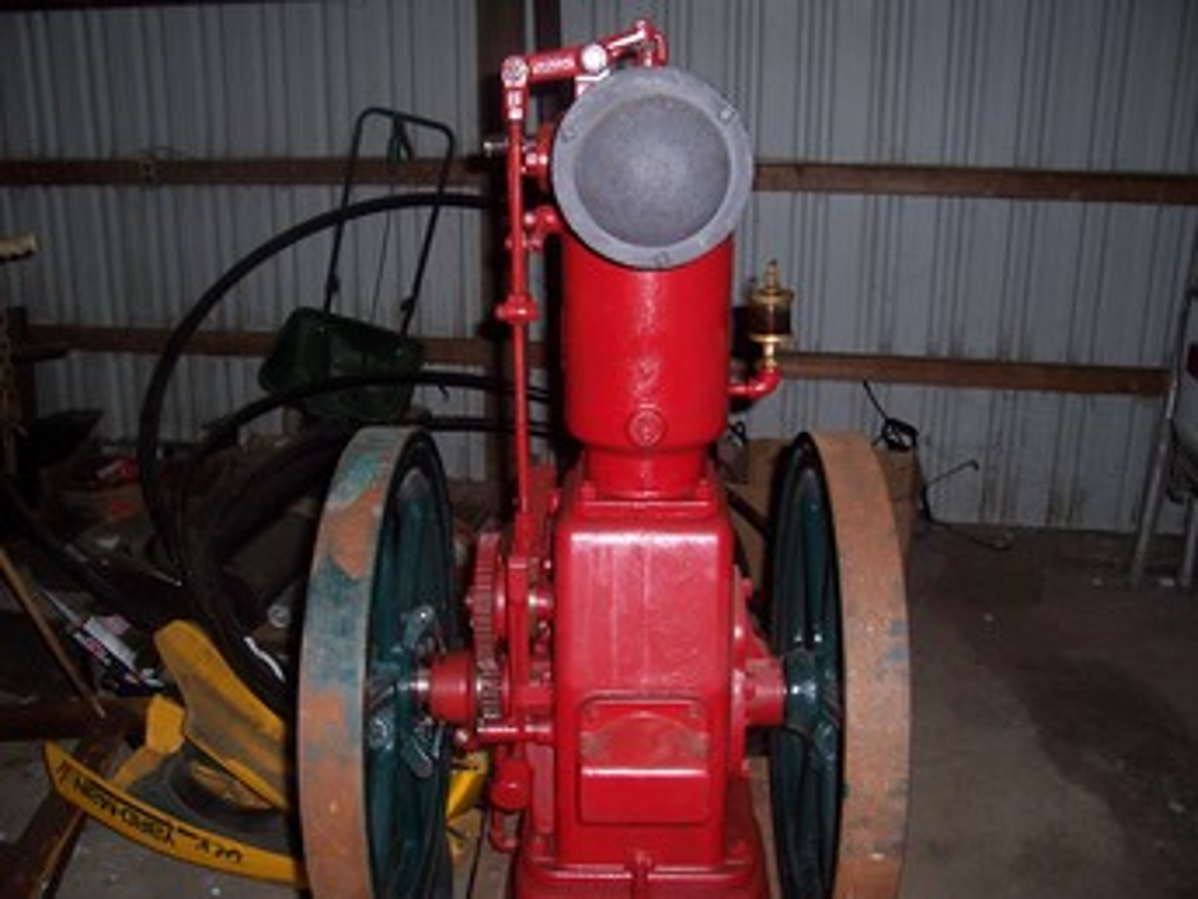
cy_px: 450
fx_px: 1177
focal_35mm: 34
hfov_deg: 54.0
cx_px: 599
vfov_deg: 41.8
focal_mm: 5.6
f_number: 2.7
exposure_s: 1/60
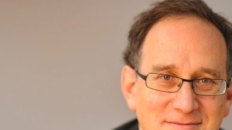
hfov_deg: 16.6
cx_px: 145
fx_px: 794
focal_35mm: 129
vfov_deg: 9.4
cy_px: 100
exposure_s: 1/400
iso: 1250
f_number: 2
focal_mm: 85
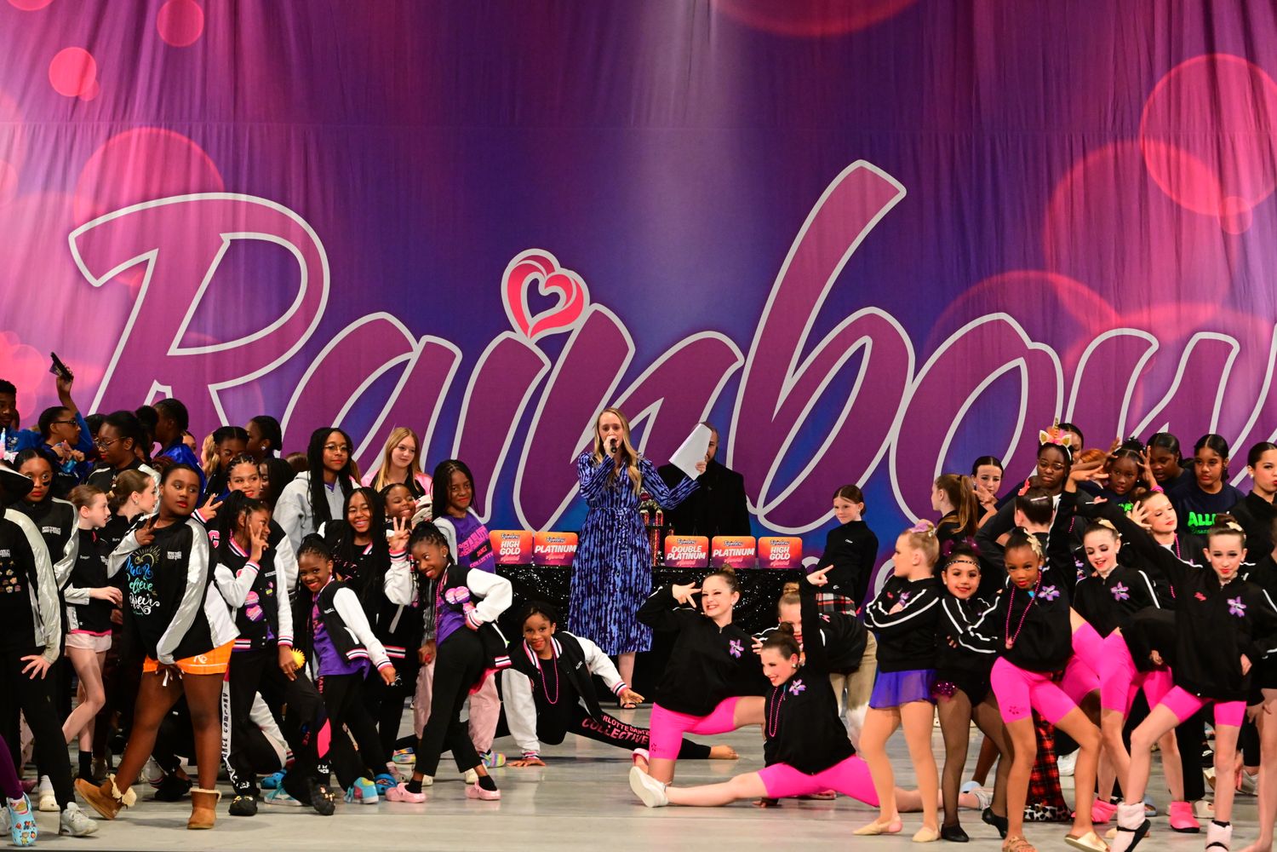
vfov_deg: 10.2
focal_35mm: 135
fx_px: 4788
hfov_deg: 15.2
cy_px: 426
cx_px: 638
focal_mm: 135
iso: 6400
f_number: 5.6
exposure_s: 1/320
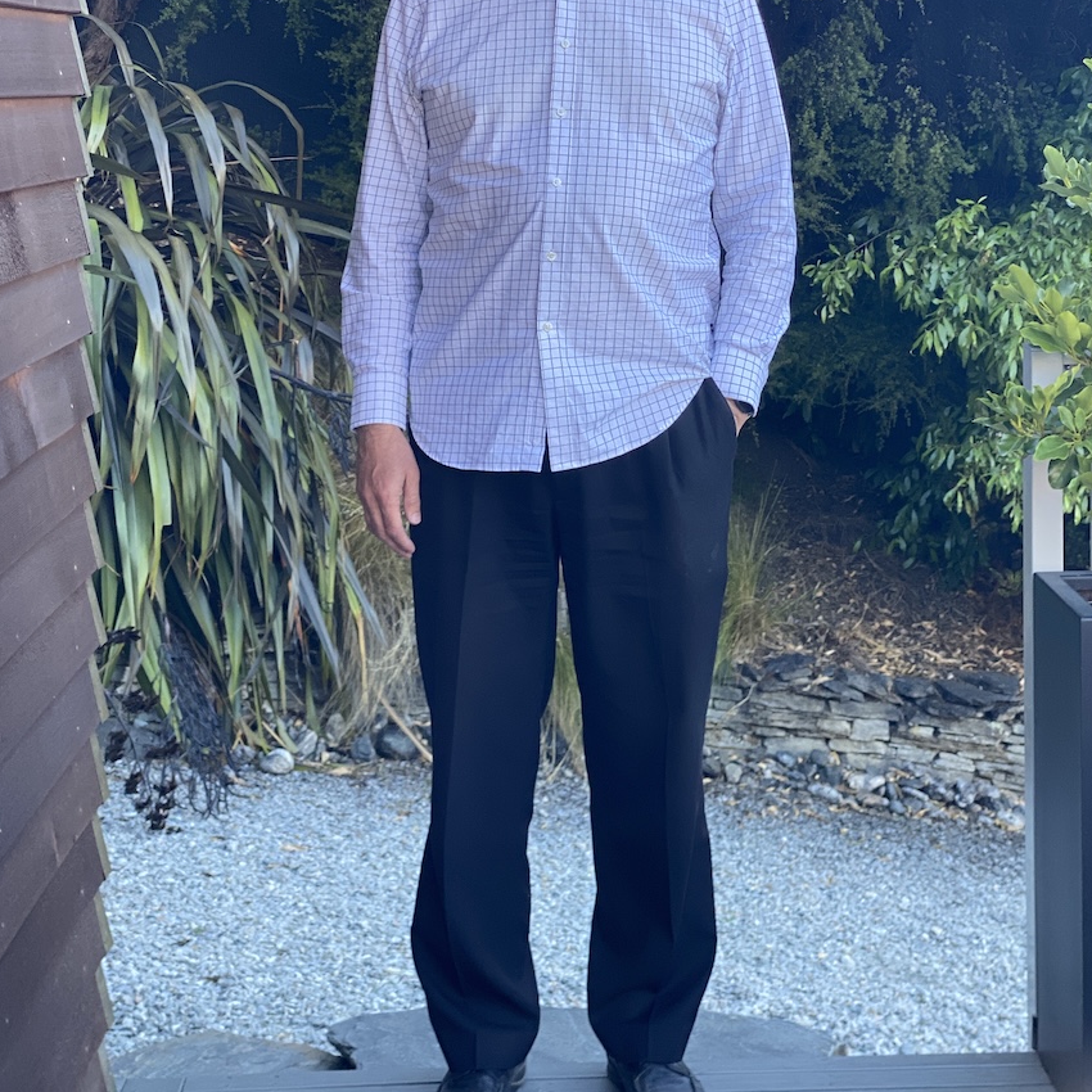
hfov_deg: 24.0
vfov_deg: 23.8
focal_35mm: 72
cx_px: 633
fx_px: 2570
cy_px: 328
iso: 64
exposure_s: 1/122
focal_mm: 6
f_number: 2
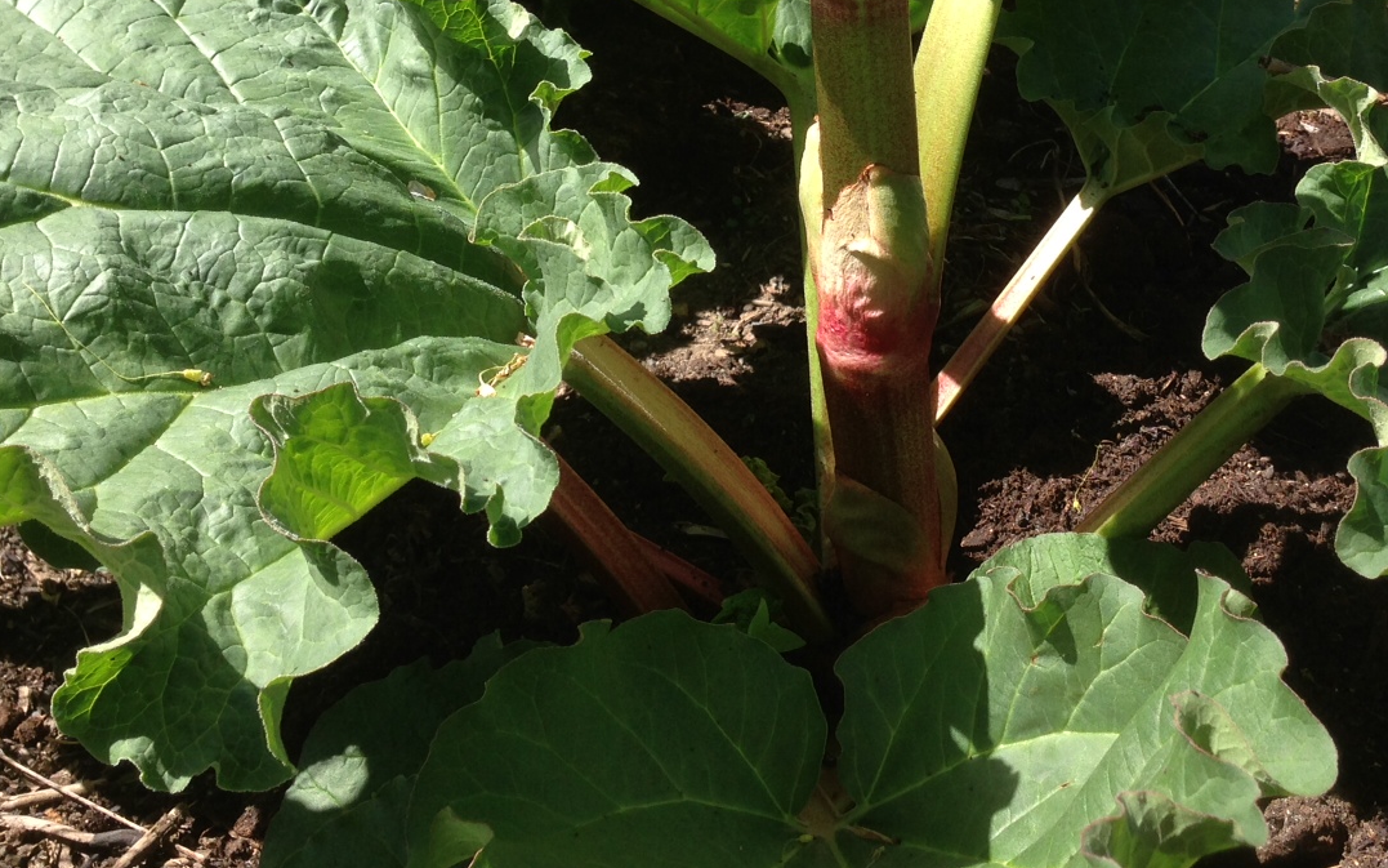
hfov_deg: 38.1
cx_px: 812
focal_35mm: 53
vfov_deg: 23.9
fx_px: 2005
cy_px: 135
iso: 50
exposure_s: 1/763
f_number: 2.4
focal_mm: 4.13
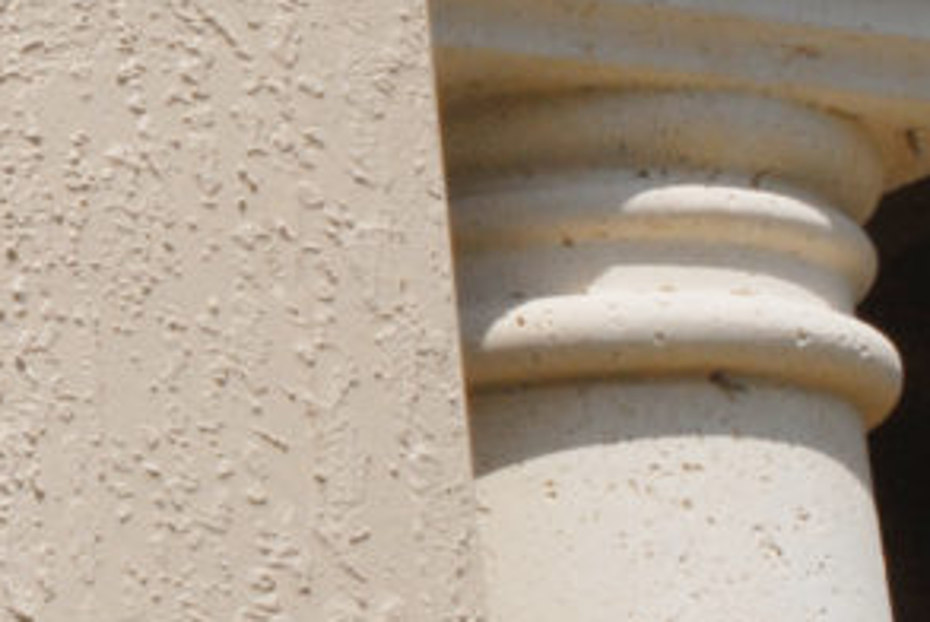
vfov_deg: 9.7
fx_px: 3665
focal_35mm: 142
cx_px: -83
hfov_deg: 14.2
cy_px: 170
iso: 400
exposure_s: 1/200
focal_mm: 27
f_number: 22
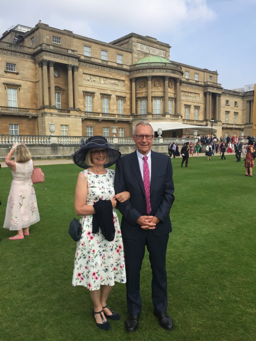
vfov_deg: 61.7
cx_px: 128
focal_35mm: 29
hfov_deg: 48.2
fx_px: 286
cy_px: 170
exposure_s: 1/1364
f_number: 2.2
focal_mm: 4.15
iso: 32
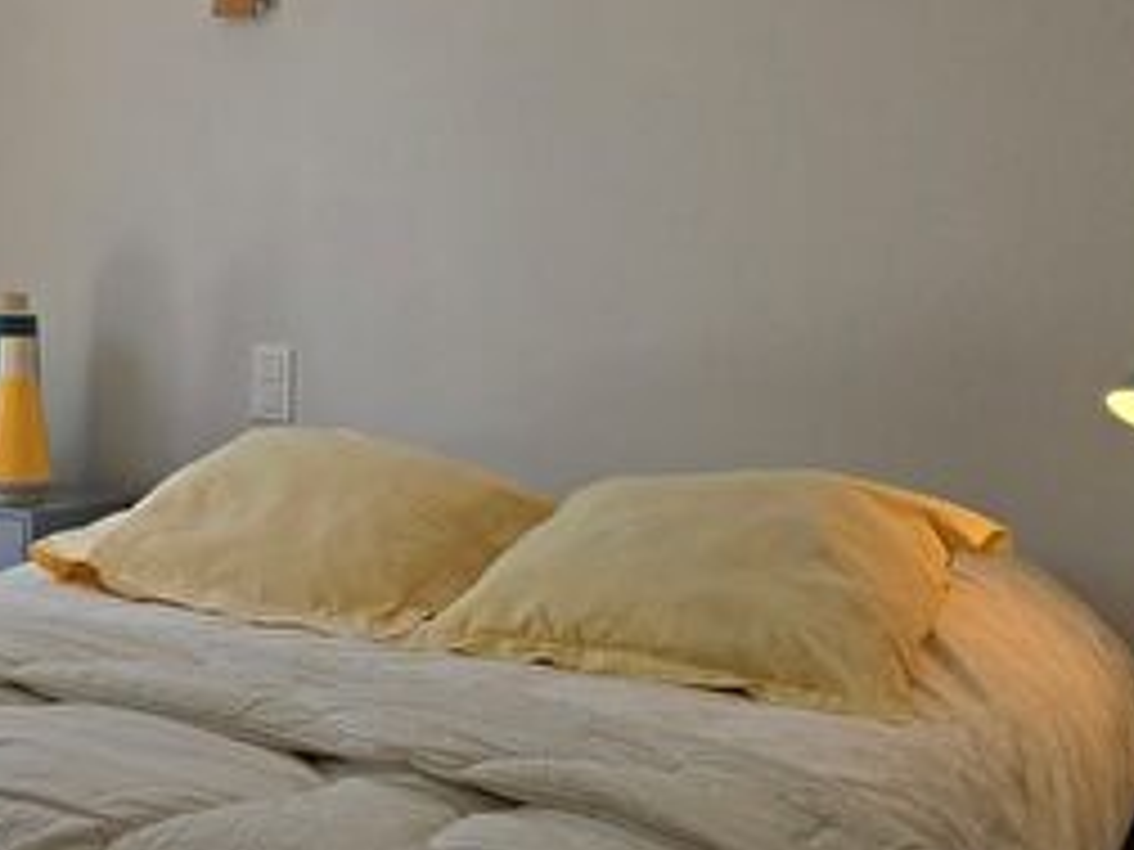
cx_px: -32
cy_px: 128
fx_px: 2097
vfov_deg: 22.5
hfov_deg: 28.2
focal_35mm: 64
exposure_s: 1/1576
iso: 80
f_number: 1.8
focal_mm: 5.4
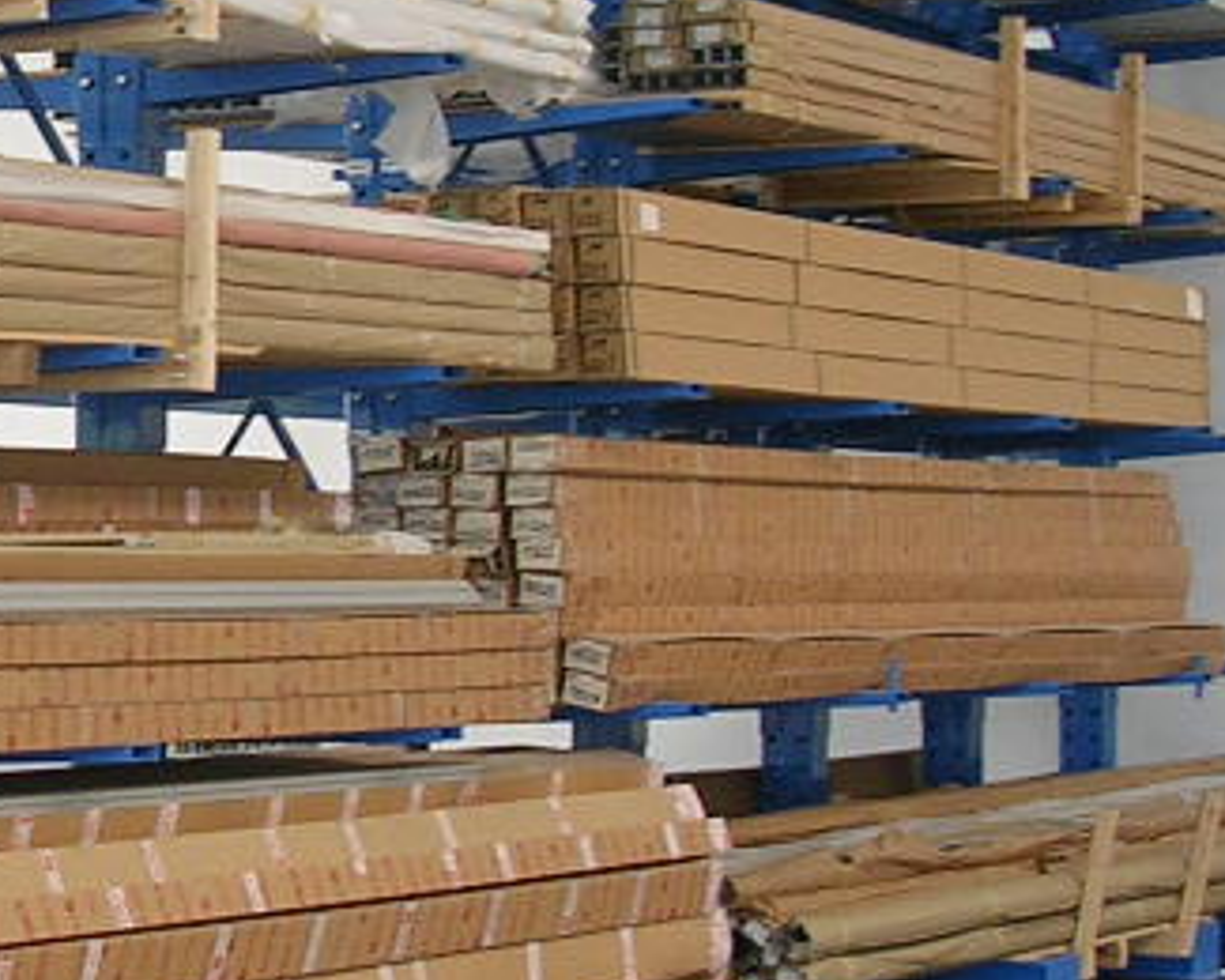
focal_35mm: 117
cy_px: 305
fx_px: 4242
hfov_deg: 15.9
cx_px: -207
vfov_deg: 13.2
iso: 50
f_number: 2.8
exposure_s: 1/31.6
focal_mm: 5.8
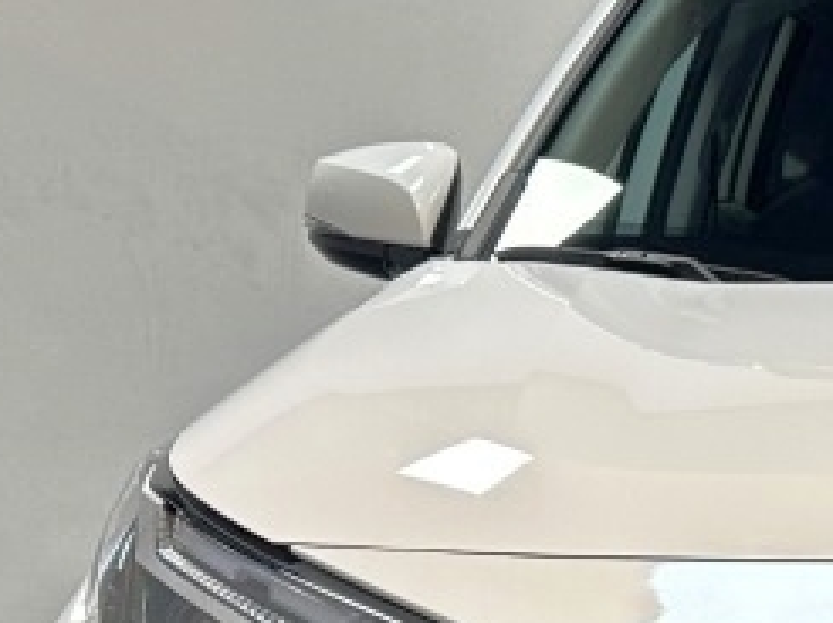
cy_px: 860
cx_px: 1141
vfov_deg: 14.1
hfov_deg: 18.1
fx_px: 2404
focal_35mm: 100
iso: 160
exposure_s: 1/60
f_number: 1.78
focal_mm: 6.86
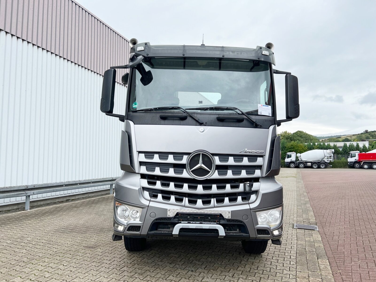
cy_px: 141
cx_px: 188
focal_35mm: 26
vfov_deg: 53.1
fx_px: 282
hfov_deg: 67.3
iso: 50
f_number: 1.5
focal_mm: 5.7
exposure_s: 1/2123
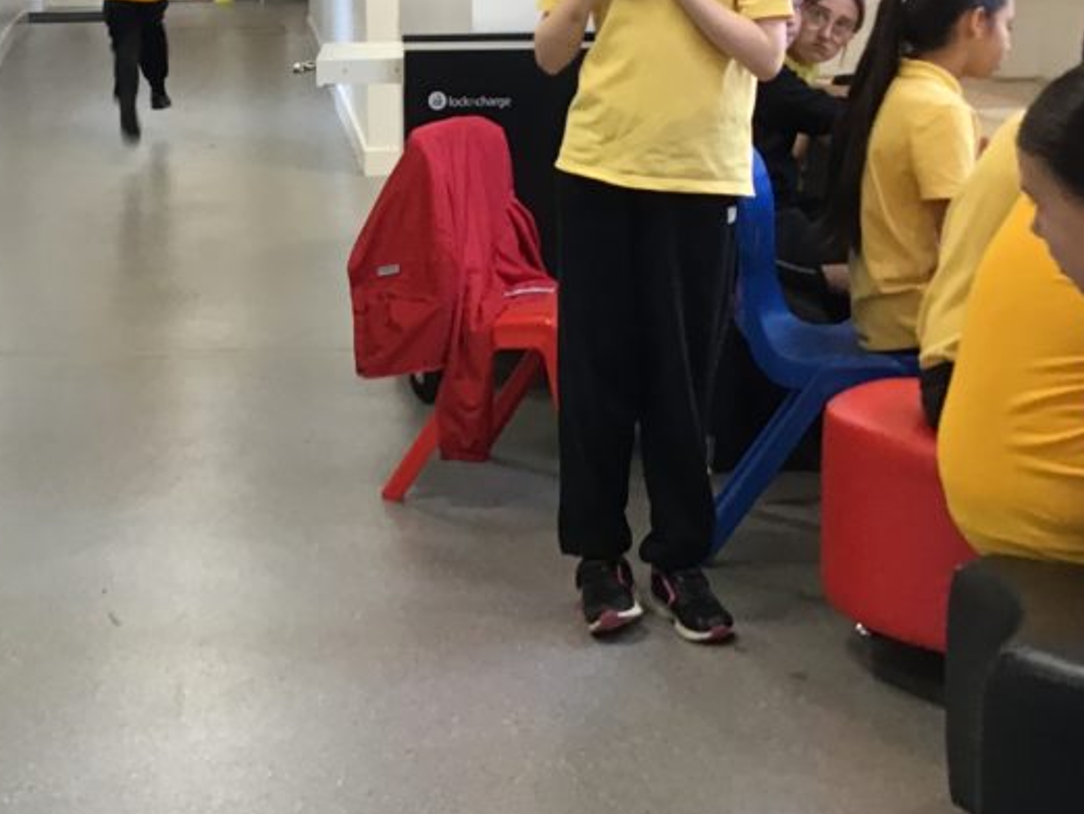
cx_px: 114
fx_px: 2349
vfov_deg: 19.4
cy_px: 145
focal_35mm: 75
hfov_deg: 25.2
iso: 64
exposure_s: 1/33
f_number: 2.4
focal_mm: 3.3
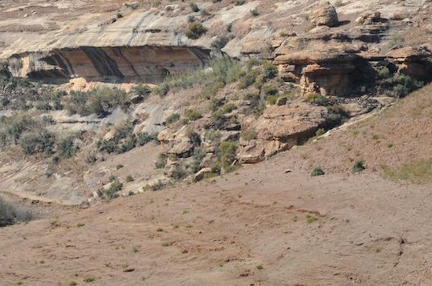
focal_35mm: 164
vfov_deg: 8.3
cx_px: 88
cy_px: 36
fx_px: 1965
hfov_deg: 12.5
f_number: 22
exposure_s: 1/50
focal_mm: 60
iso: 200
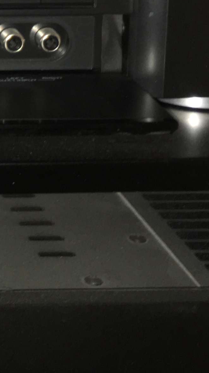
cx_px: -230
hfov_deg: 10.1
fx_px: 1075
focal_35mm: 109
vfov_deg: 18.7
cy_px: -63
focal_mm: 4.15
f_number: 2.2
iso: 32
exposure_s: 1/17
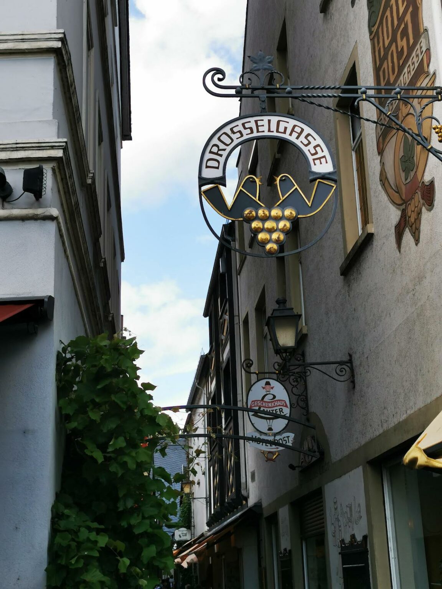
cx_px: 221
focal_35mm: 51
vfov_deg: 37.5
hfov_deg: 28.6
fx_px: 868
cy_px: 294
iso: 50
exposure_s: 1/1908
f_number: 1.6
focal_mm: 5.56
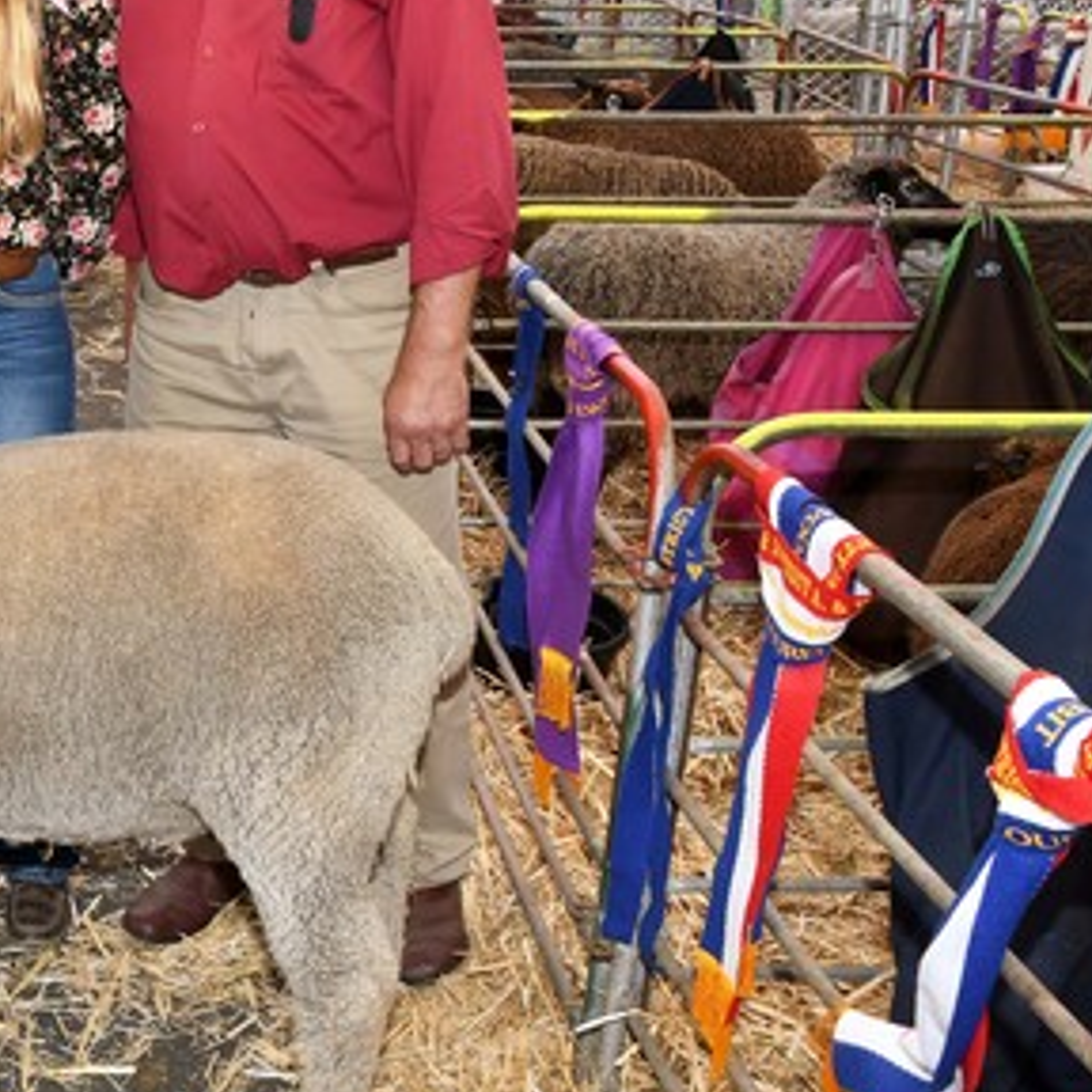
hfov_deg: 30.2
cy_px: 373
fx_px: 1820
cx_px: -87
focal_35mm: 51
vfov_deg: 33.1
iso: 640
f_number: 13
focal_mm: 18
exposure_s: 1/250
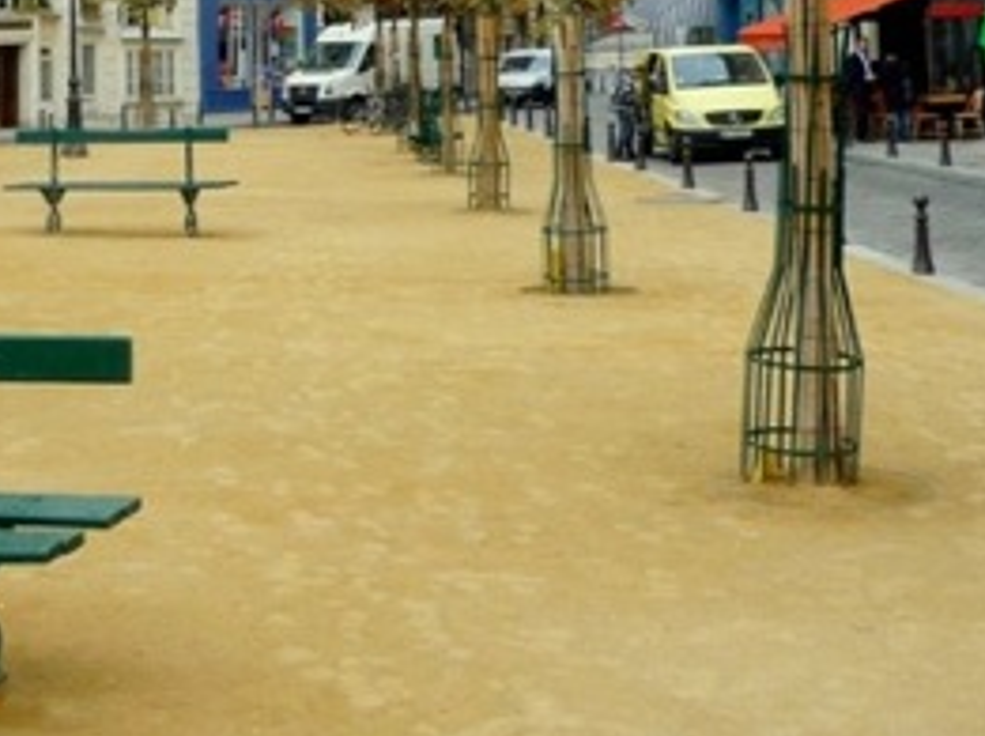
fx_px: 2160
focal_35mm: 76
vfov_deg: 18.6
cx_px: 268
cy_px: -72
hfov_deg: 25.4
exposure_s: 1/400
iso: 100
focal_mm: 5.5
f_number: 2.8
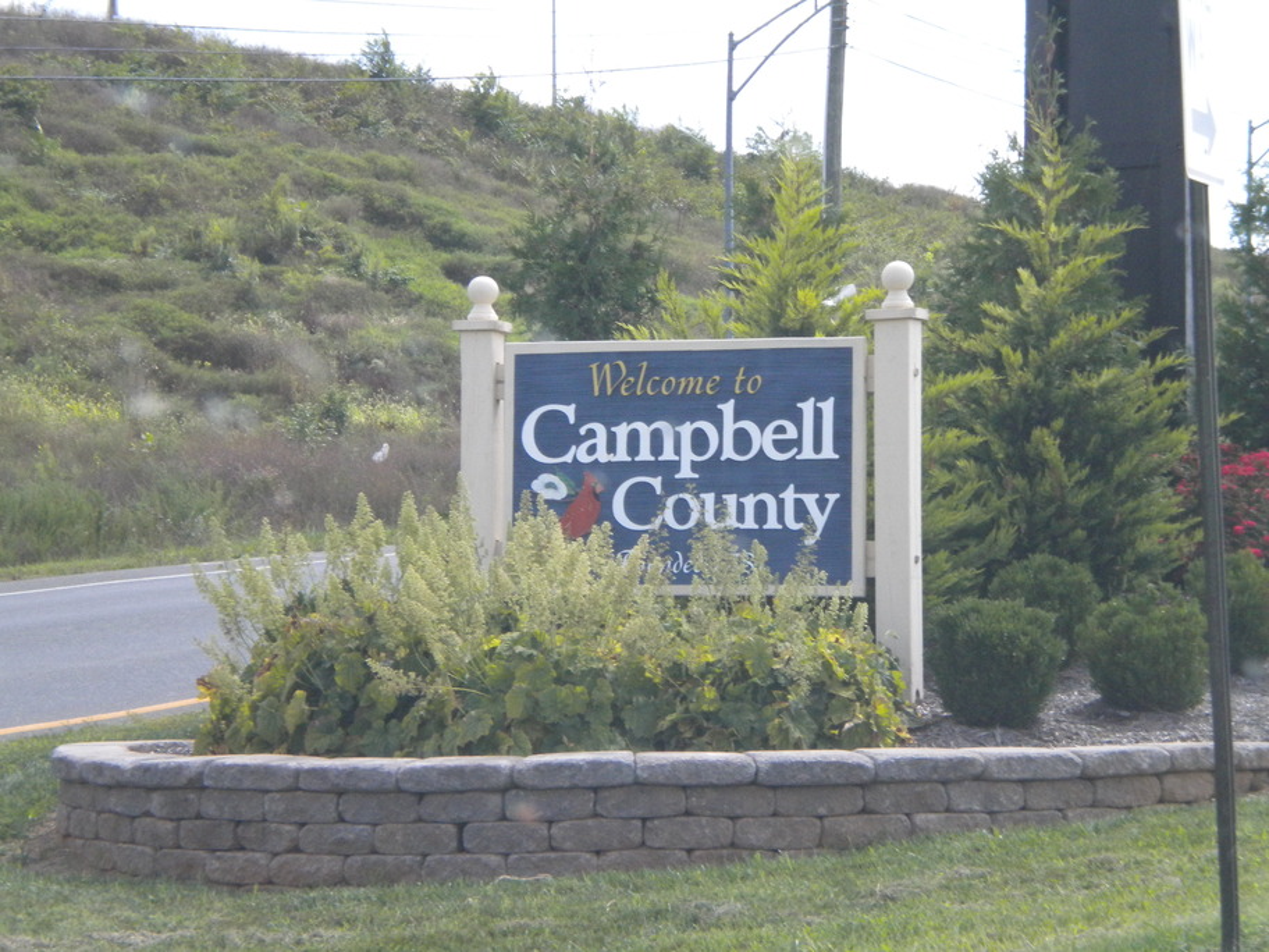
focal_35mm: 105
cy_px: 476
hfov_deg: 18.7
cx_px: 634
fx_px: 3849
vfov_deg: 14.1
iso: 312
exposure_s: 1/452
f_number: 5.9
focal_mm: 18.9
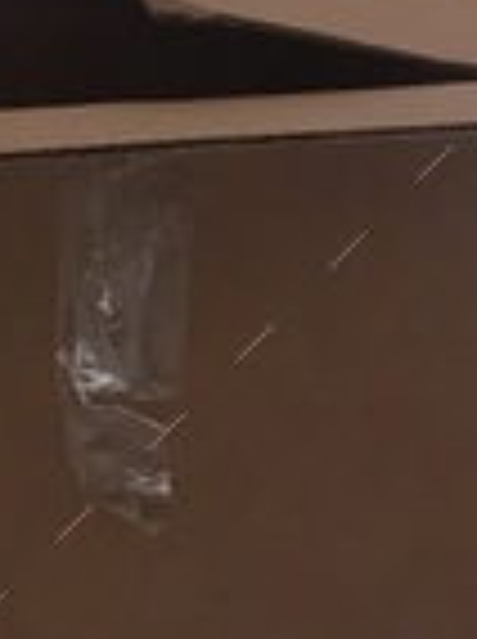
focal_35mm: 161
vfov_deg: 12.3
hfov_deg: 9.1
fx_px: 2967
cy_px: 448
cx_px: 549
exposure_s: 1/30
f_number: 2.2
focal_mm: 4.15
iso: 25
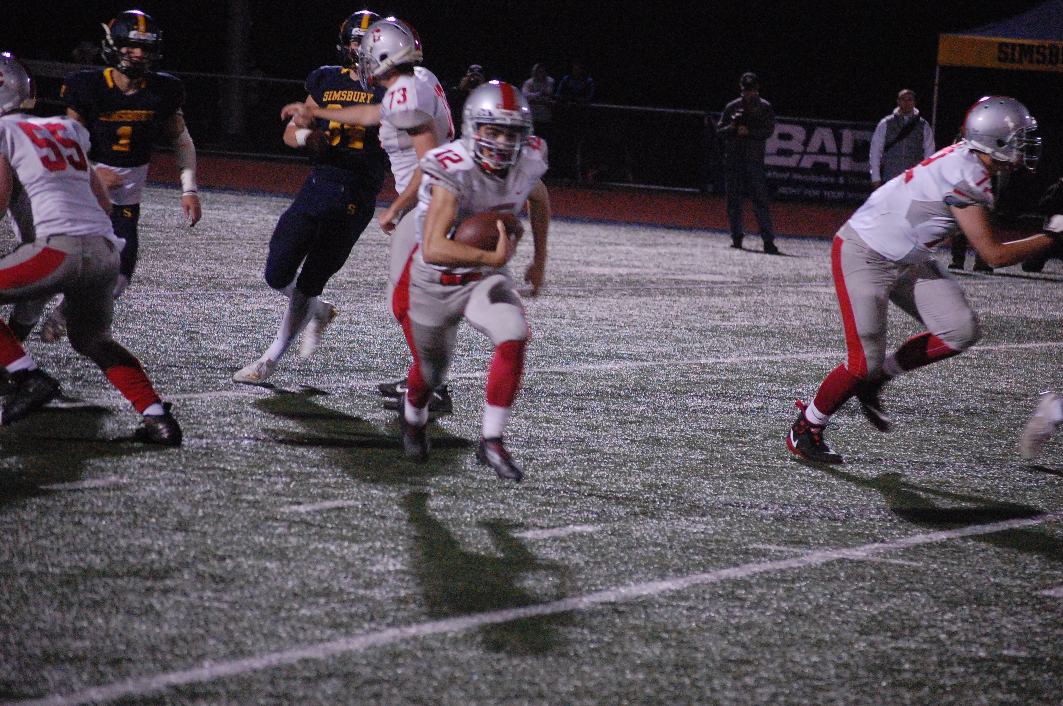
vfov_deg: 7.9
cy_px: 353
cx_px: 532
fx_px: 5133
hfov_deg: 11.8
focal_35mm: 174
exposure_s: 1/160
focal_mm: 116
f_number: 4.8
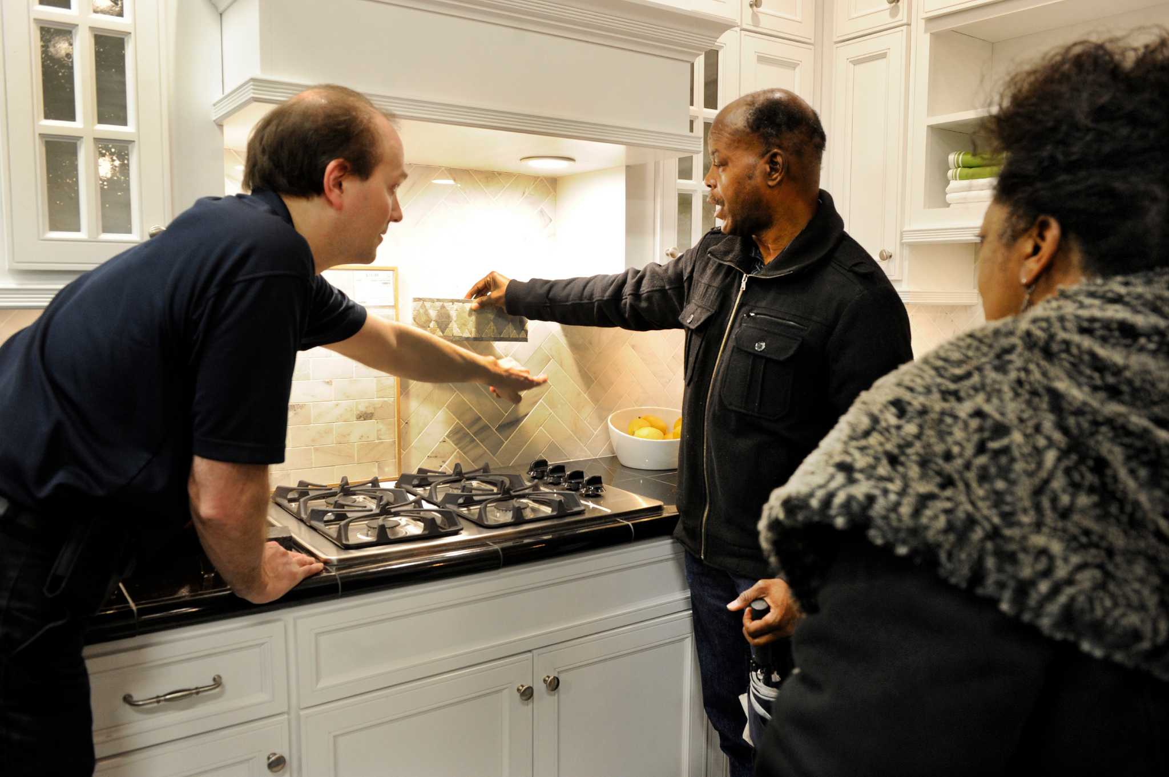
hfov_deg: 63.7
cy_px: 388
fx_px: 941
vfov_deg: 44.9
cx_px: 584
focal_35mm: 29
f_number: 4.5
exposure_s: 1/125
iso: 3200
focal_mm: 29
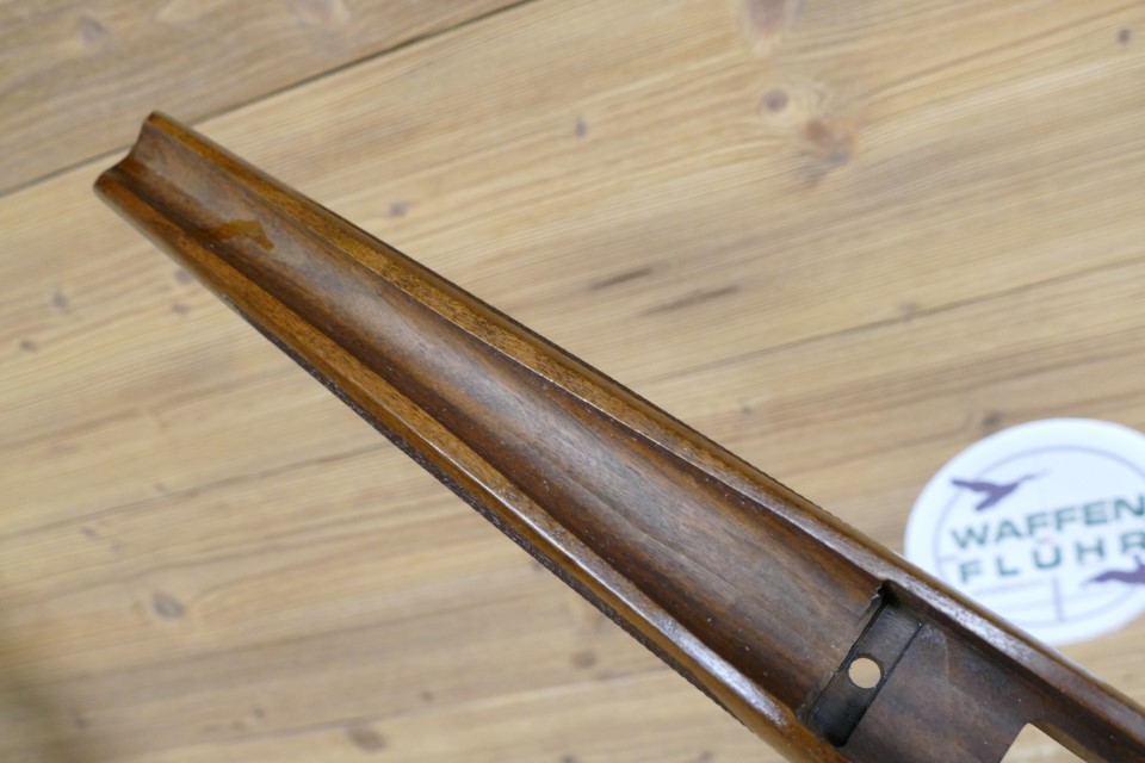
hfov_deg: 63.7
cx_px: 572
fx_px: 922
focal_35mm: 29
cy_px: 382
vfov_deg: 45.0
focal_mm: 10.6
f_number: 3
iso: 1000
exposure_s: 1/80
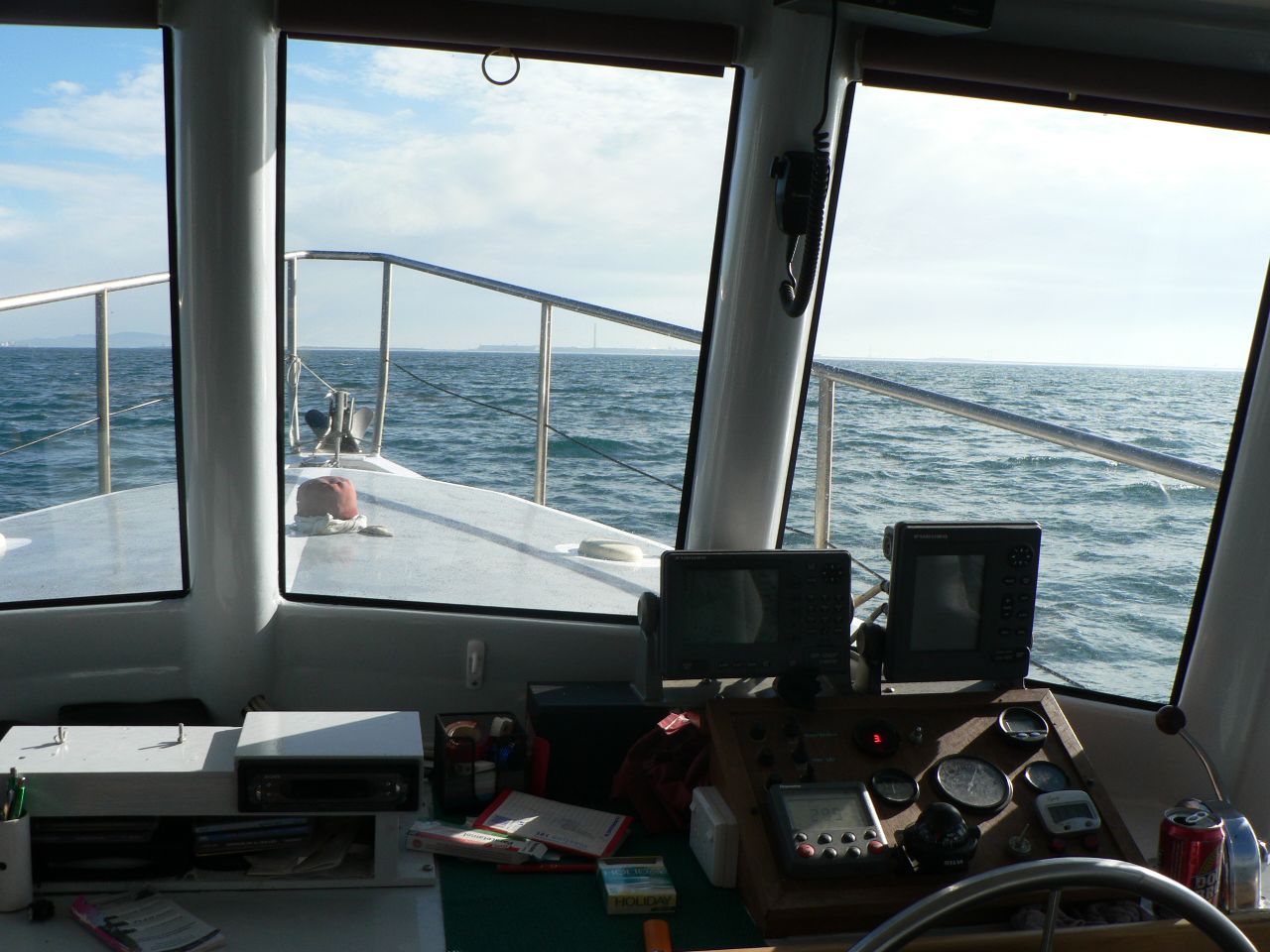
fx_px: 1321
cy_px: 476
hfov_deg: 51.4
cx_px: 635
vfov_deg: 39.7
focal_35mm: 36
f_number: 4.5
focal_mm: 6
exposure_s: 1/400
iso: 80
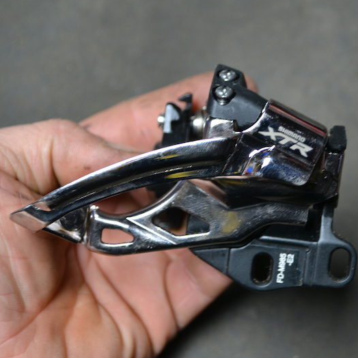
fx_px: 819
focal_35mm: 70
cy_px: 178
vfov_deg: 24.7
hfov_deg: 24.6
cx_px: 196
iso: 640
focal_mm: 36
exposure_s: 1/15
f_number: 5
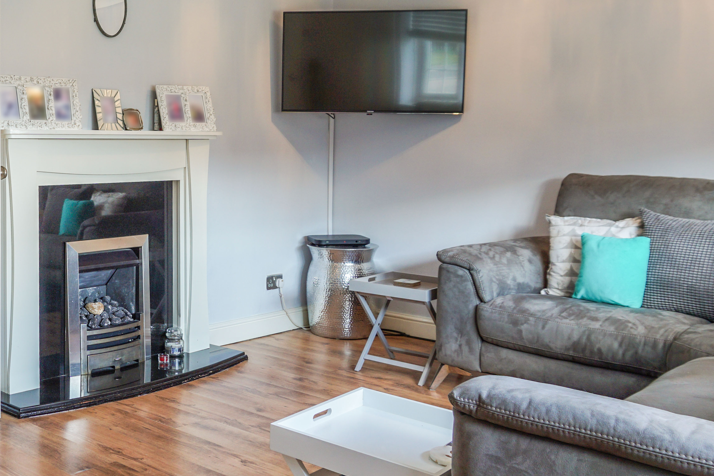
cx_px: 134
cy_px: 221
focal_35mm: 42
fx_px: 833
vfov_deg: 31.9
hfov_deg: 44.0
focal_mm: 16
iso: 100
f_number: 5.6
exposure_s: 1/8
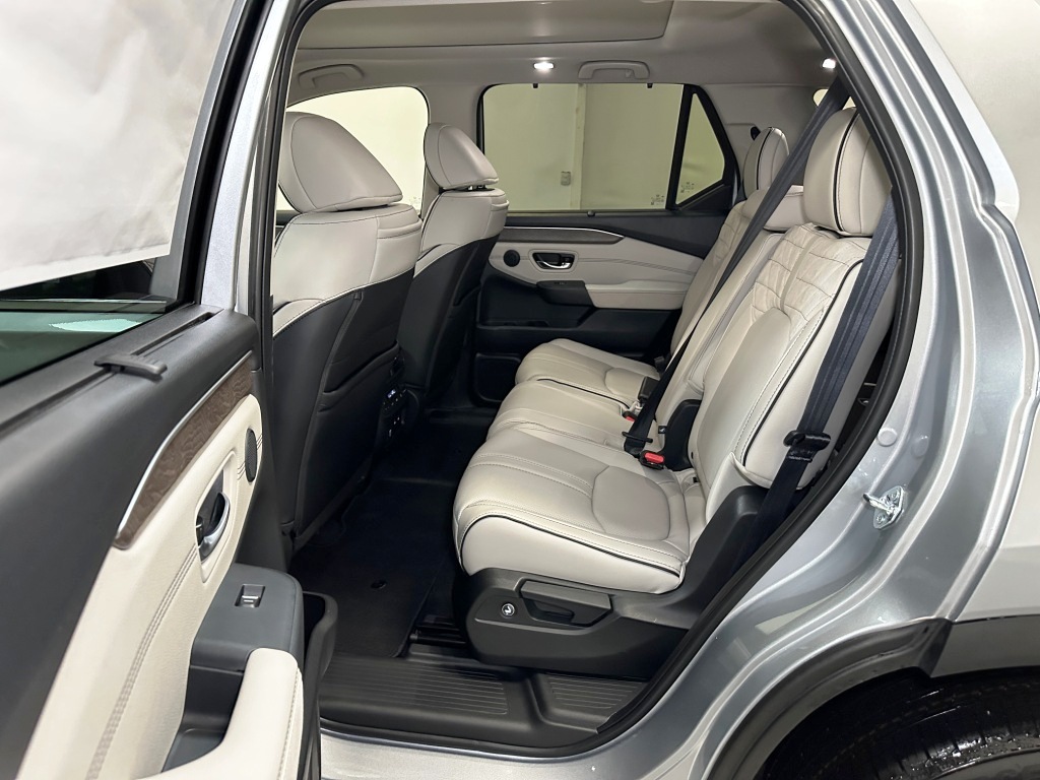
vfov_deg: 56.8
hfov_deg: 71.6
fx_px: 721
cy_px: 390
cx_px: 520
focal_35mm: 24
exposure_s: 1/60
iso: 800
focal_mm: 6.86
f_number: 1.78
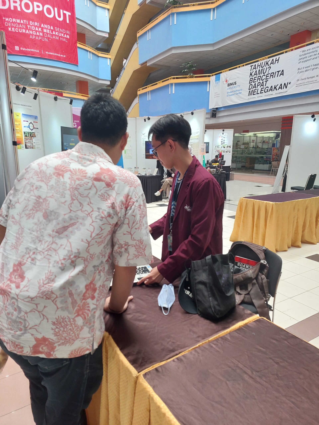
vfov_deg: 73.9
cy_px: 212
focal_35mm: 23
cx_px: 160
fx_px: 283
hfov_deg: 58.9
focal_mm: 5.06
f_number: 1.8
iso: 160
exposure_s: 1/50
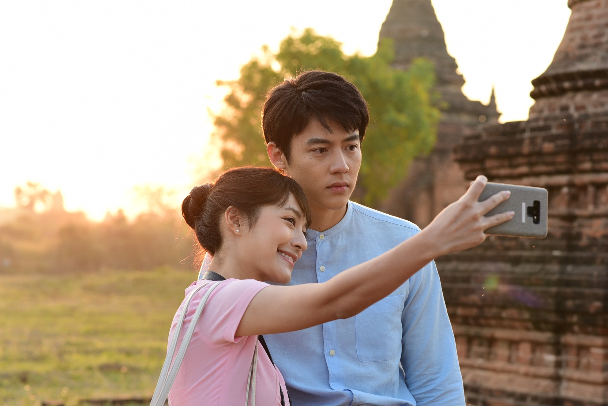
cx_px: 304
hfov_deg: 23.9
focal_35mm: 85
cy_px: 203
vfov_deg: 16.1
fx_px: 1436
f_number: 5
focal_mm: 85
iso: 400
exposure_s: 1/160
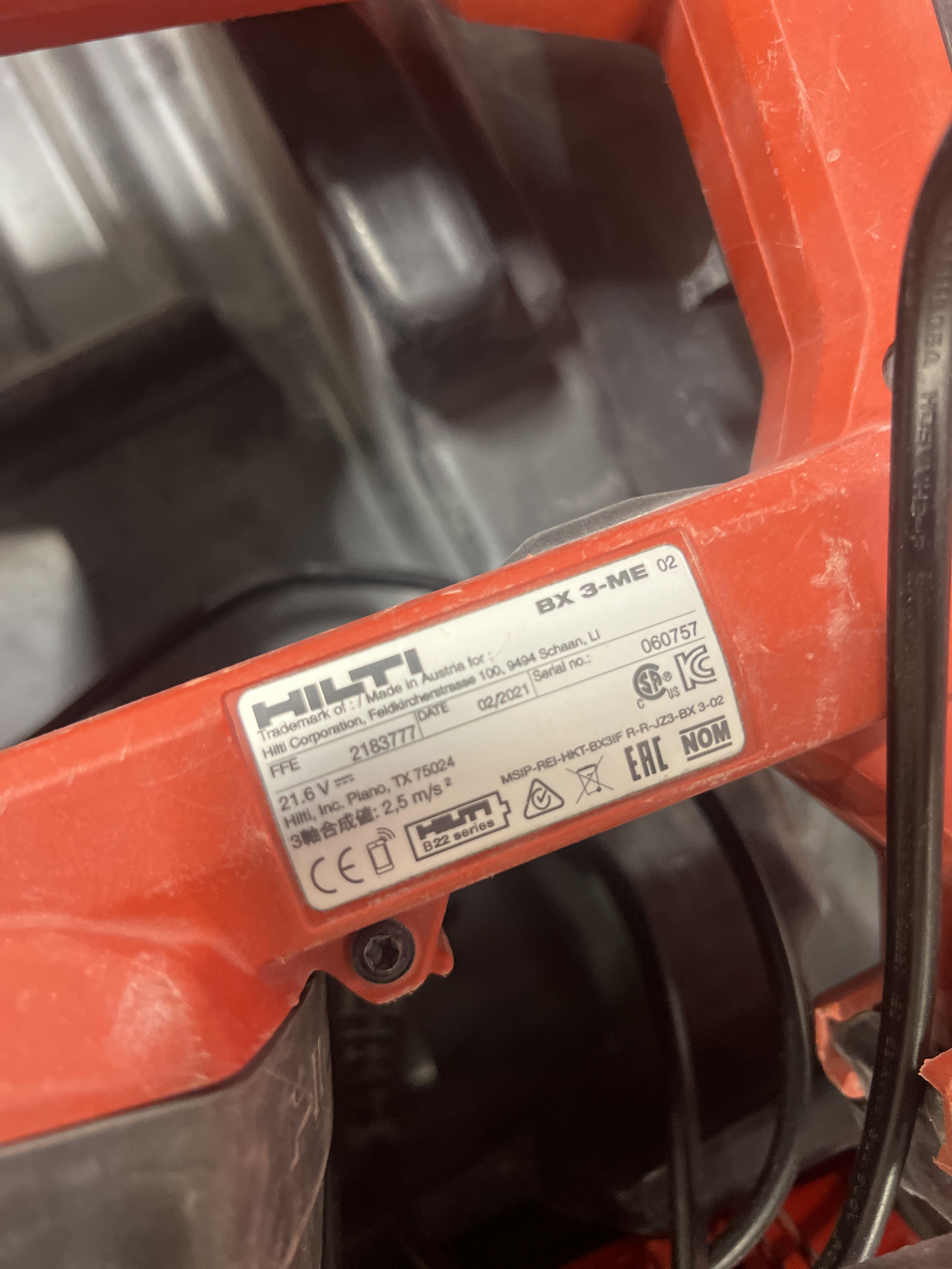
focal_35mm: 26
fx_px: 953
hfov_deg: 53.1
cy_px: 634
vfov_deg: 67.3
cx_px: 476
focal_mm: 5.7
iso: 500
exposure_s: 1/50
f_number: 1.5
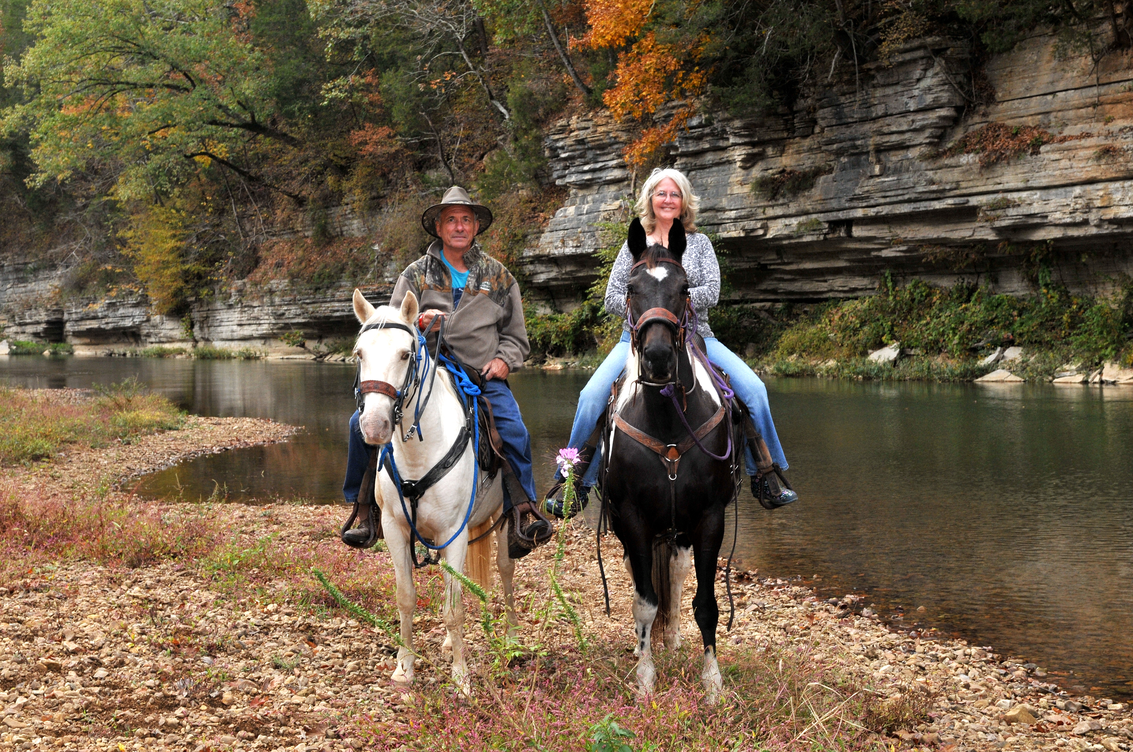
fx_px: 1792
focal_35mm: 57
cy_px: 376
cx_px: 566
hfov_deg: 35.1
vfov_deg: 23.7
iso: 400
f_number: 9
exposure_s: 1/250
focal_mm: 38
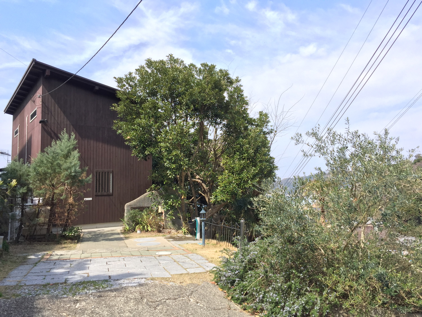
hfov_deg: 61.7
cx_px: 211
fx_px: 354
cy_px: 158
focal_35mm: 29
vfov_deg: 48.2
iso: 32
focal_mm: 4.15
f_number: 2.2
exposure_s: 1/879
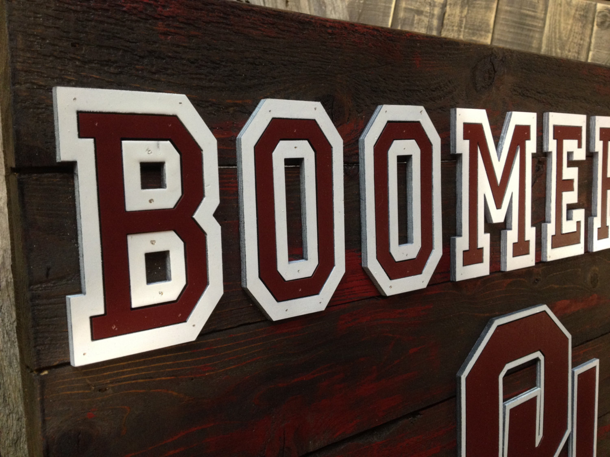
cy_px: 228
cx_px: 305
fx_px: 617
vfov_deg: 40.7
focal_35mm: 35
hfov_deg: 52.6
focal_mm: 4.28
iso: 160
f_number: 2.4
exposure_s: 1/20
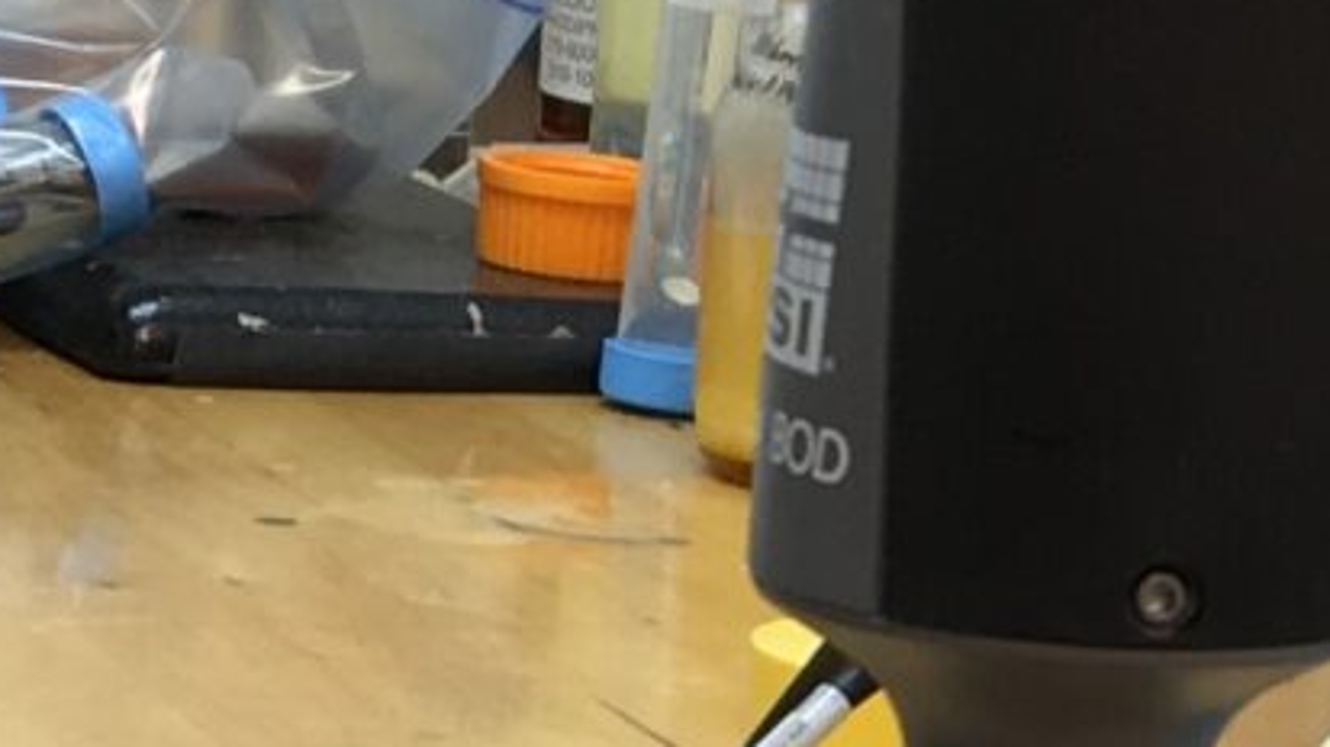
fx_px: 6910
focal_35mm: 196
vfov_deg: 6.1
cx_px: 1449
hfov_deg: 10.9
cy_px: 1214
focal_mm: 4.15
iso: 25
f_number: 2.2
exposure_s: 1/30
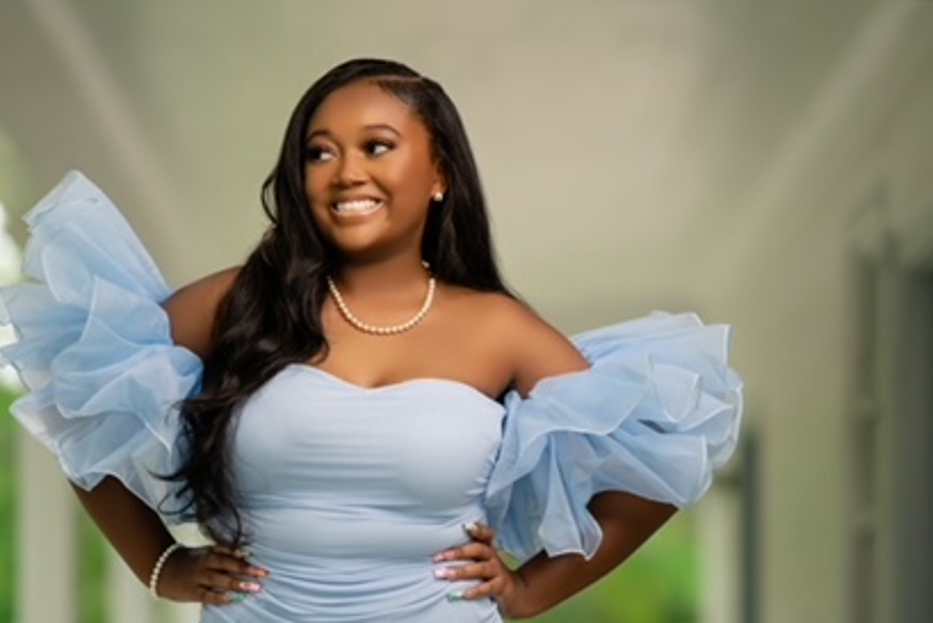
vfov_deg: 10.3
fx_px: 3448
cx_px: 349
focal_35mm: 133
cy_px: 486
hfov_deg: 15.4
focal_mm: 85
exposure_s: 1/1250
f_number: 1.4
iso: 125
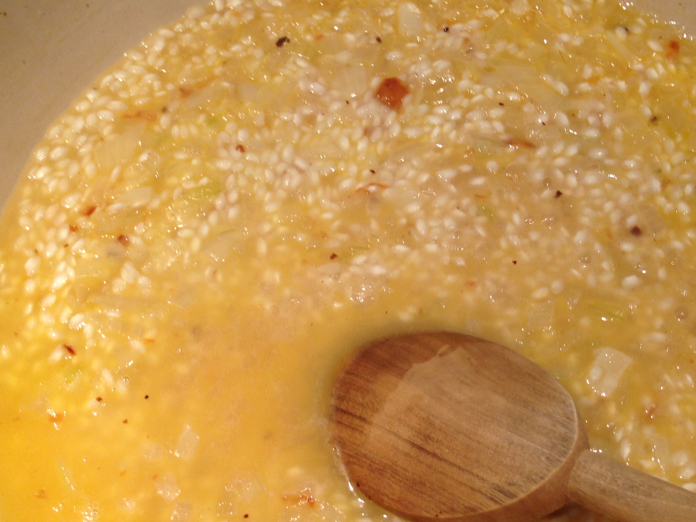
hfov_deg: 36.2
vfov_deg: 27.5
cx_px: 371
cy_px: 317
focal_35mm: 53
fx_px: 1066
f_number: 2.4
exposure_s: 1/20
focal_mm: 4.13
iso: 50
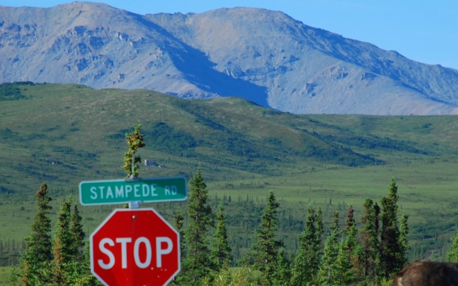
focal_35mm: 395
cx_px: 254
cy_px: 220
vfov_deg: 3.3
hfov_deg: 5.3
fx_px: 4929
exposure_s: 1/320
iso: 100
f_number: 5.6
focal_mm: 135
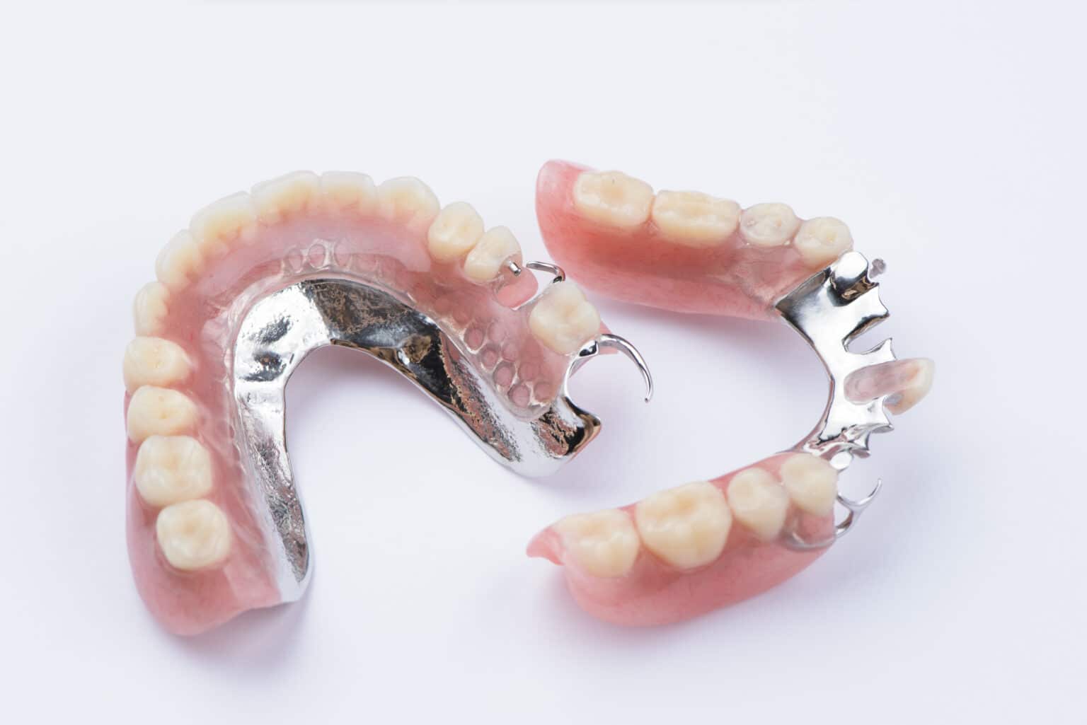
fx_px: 3171
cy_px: 362
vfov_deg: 13.0
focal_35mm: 105
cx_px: 544
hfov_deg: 19.5
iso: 200
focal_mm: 105
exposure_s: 1/100
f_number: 13
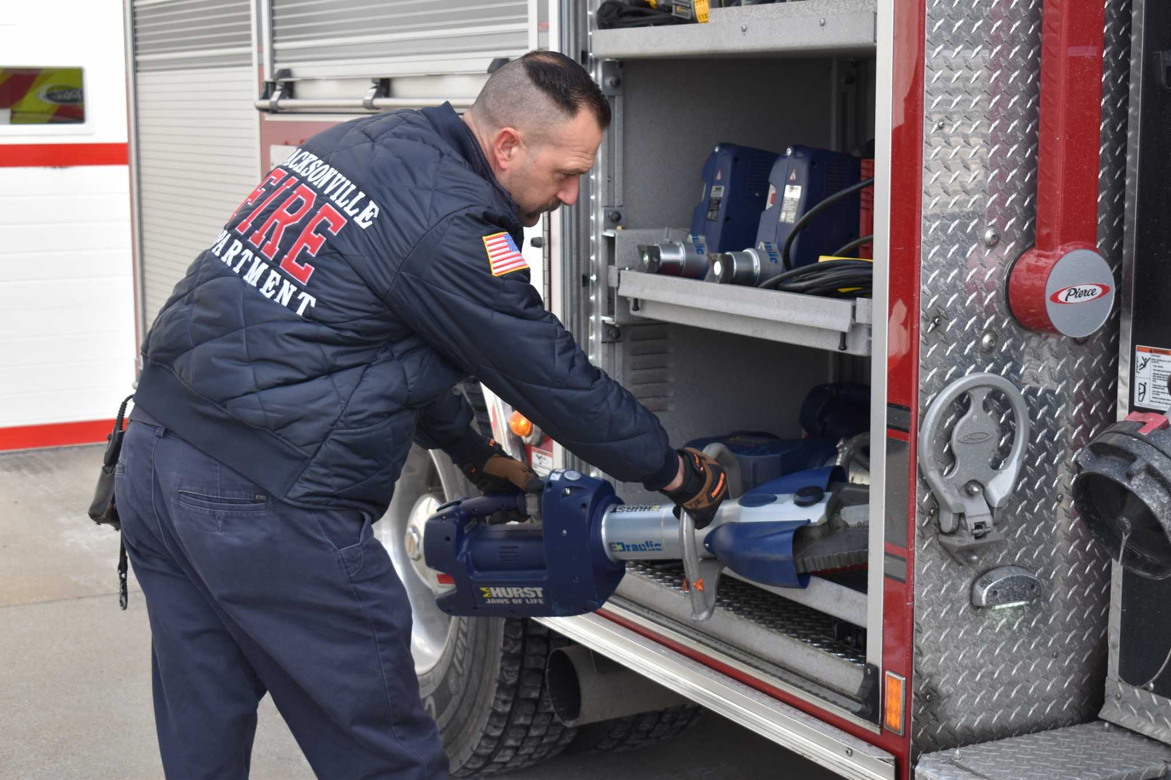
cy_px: 390
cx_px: 586
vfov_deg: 22.6
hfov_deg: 33.4
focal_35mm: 60
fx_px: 1951
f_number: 5.6
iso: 200
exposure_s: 1/250
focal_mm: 40
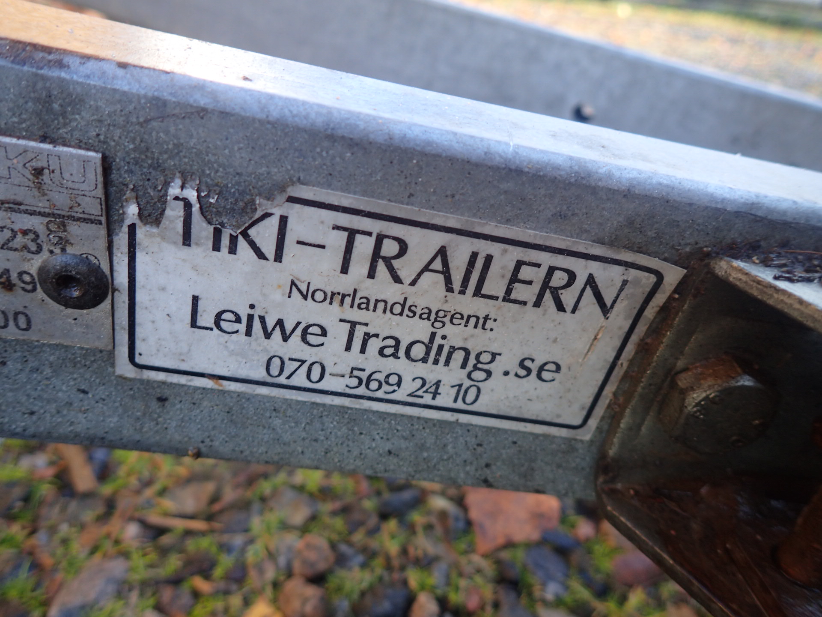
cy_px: 308
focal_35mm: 25
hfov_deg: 69.4
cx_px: 411
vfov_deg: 54.9
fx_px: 594
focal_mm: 4.5
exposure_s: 1/100
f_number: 2
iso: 100
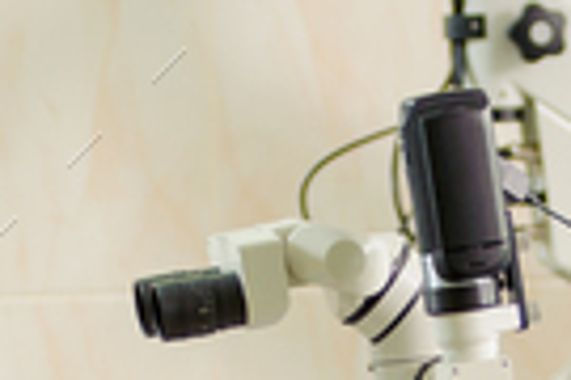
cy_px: 682
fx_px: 6392
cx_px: 360
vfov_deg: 3.4
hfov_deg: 5.1
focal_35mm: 403
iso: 160
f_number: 2.8
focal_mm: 92
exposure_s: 1/125
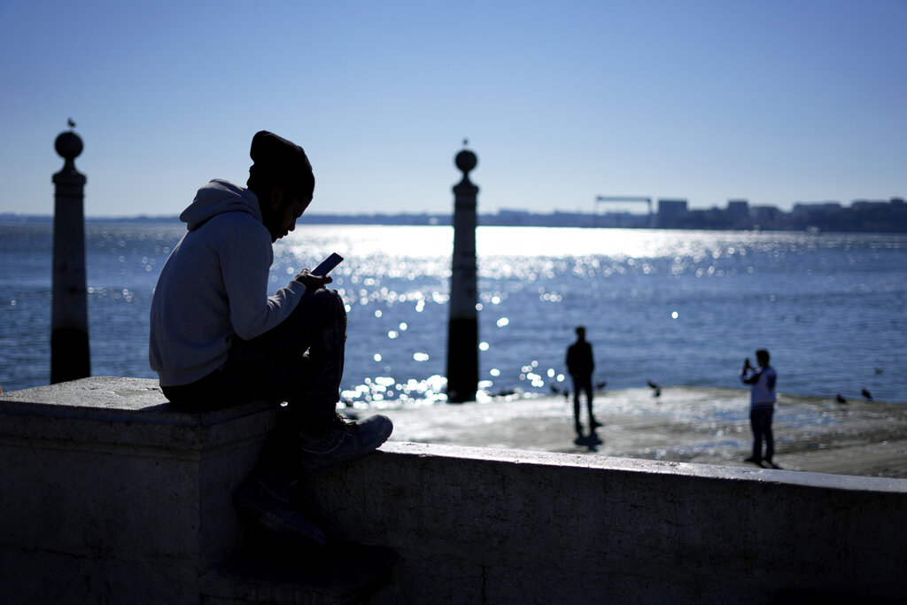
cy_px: 302
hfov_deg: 39.6
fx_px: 1260
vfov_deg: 27.0
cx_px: 454
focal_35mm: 50
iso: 160
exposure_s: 1/32000
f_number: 1.8
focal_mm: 50
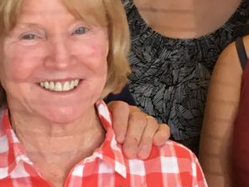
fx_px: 1144
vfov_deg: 9.3
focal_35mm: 159
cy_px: 45
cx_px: 114
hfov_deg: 12.4
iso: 25
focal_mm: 4.15
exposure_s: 1/30
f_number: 2.2
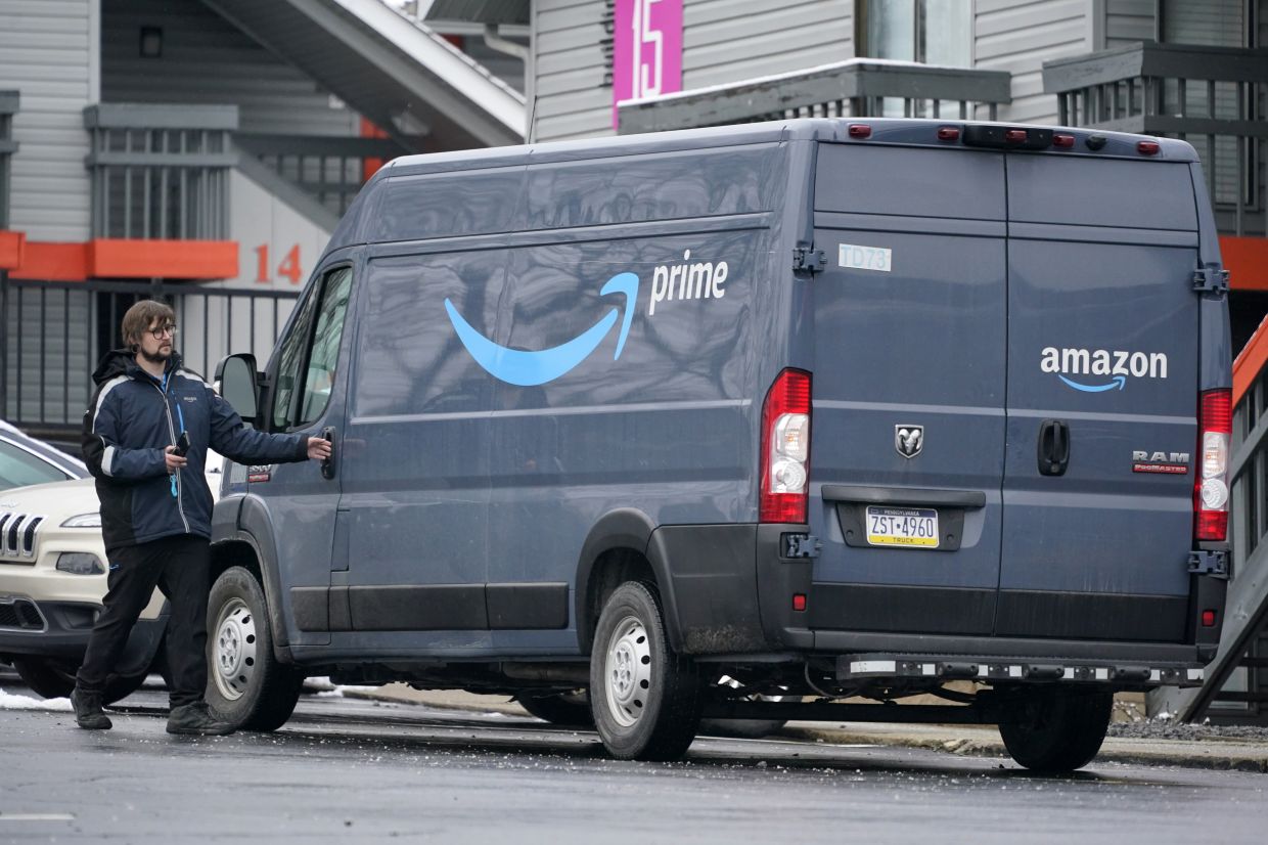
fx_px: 11303
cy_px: 422
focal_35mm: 321
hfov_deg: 6.4
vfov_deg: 4.3
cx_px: 634
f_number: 5.6
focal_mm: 321
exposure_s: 1/500
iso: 1250
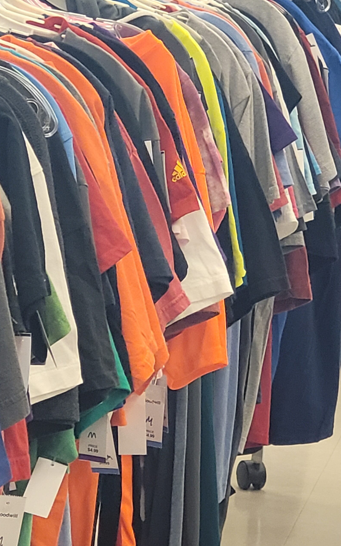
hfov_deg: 16.1
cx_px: 179
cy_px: 273
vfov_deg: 25.5
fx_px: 1205
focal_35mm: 81
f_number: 2.4
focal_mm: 7.12
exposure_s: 1/60
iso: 200
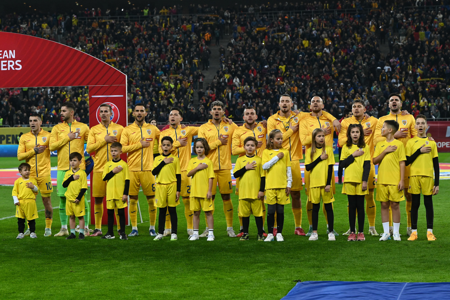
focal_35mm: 87
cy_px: 150
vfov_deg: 15.7
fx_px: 1087
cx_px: 225
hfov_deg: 23.4
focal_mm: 87
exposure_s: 1/1250
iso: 4000
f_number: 5.6
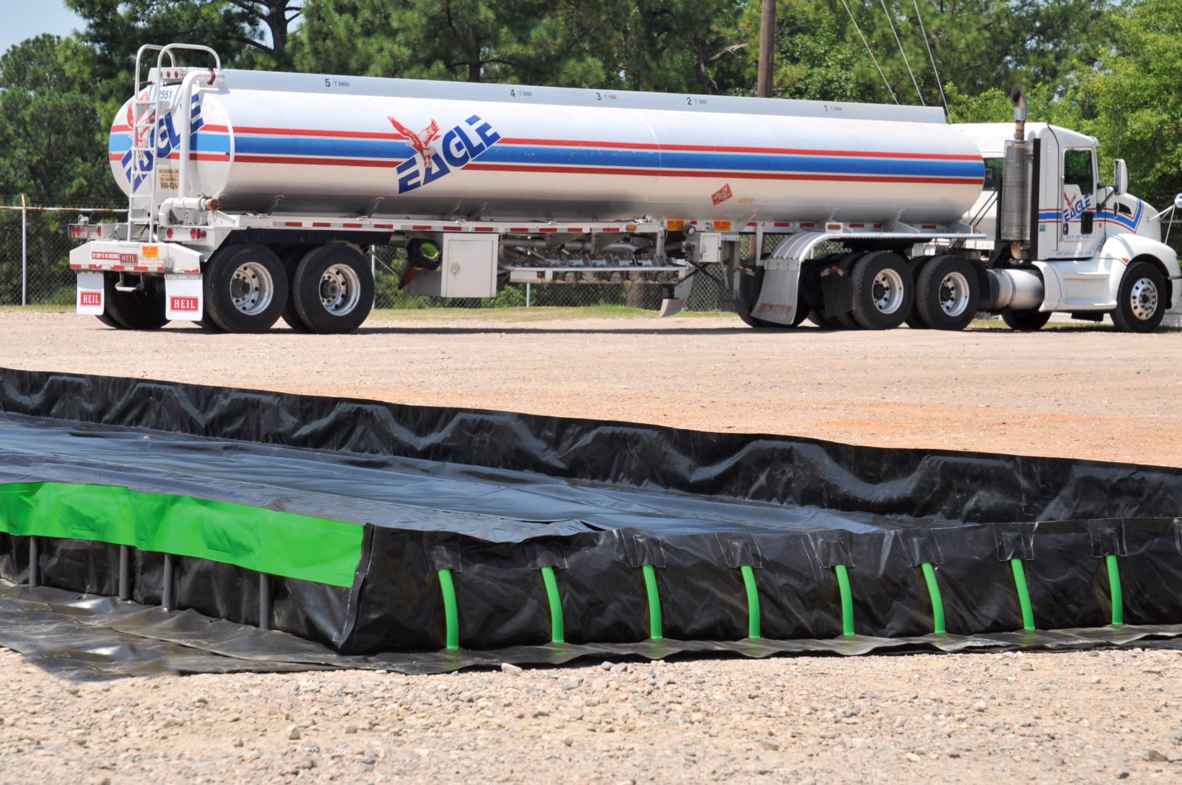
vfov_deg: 13.0
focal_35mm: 105
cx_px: 591
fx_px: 3443
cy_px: 392
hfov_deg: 19.5
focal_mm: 70
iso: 200
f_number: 9
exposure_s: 1/320
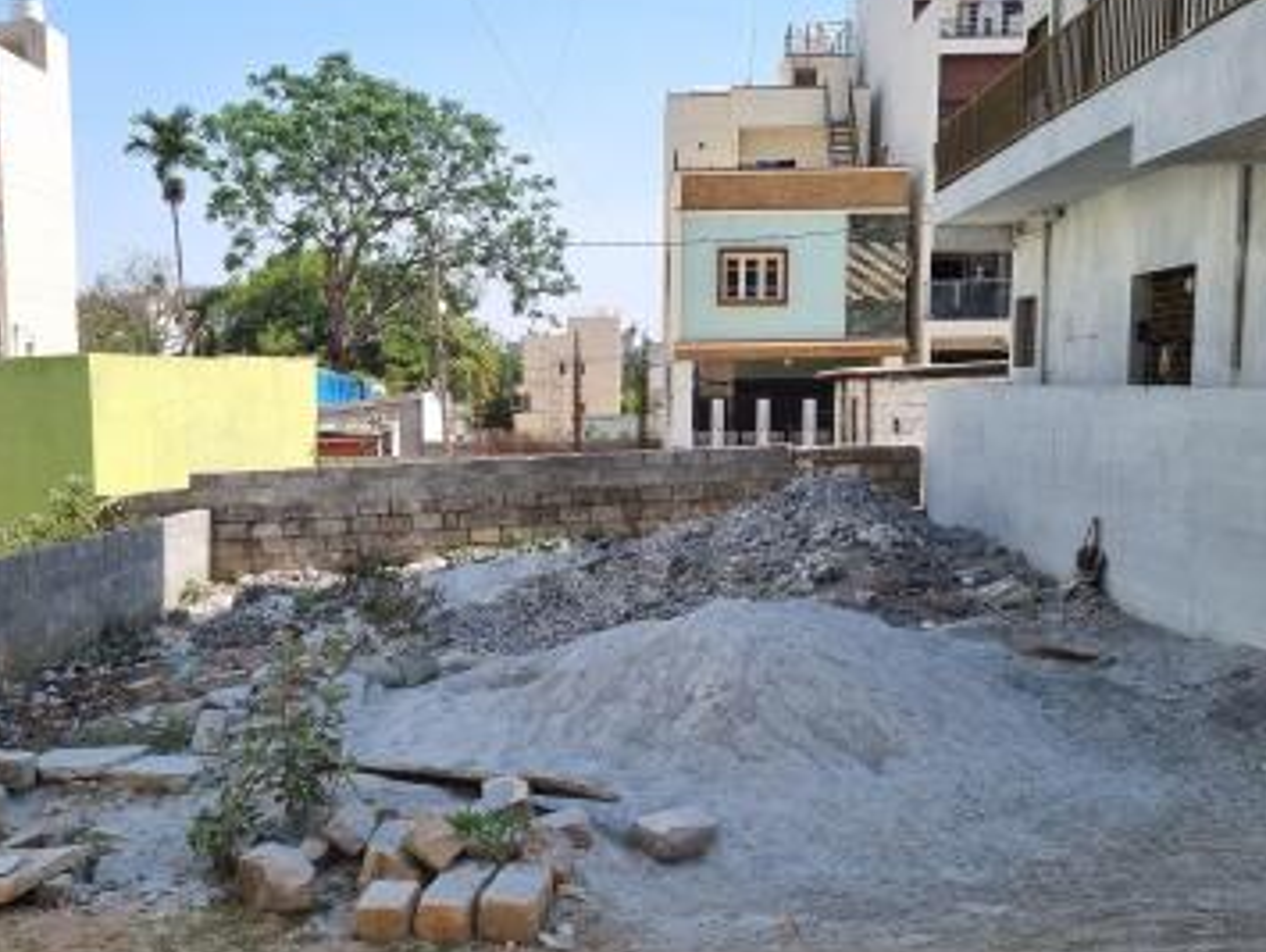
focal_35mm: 39
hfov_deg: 47.7
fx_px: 1428
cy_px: 542
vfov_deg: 36.8
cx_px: 565
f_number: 1.8
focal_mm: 5.4
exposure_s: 1/1576
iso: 50
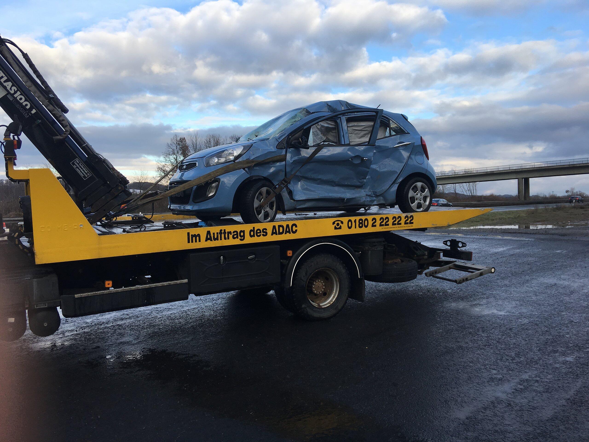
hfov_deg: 61.7
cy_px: 221
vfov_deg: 48.2
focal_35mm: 29
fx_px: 493
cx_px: 294
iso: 25
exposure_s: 1/364
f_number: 2.2
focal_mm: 4.15
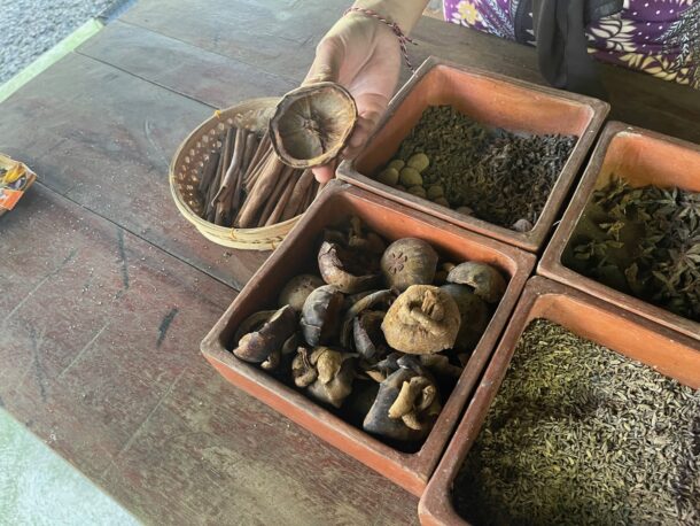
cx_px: 350
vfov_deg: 53.1
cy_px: 263
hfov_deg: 67.3
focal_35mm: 26
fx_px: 526
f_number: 1.6
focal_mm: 5.1
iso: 640
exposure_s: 1/40
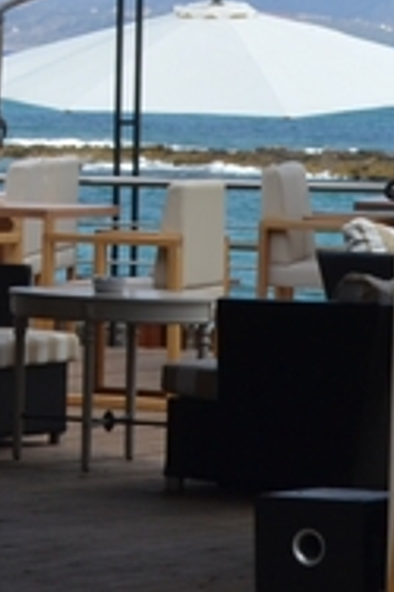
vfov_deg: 7.0
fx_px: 4835
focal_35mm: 294
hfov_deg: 4.5
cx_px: -634
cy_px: -82
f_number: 7.1
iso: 100
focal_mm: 32
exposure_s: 1/200
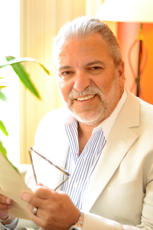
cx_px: 78
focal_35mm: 79
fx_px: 506
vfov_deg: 25.7
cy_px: 116
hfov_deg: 17.2
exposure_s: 1/80
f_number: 1.8
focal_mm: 50
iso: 800
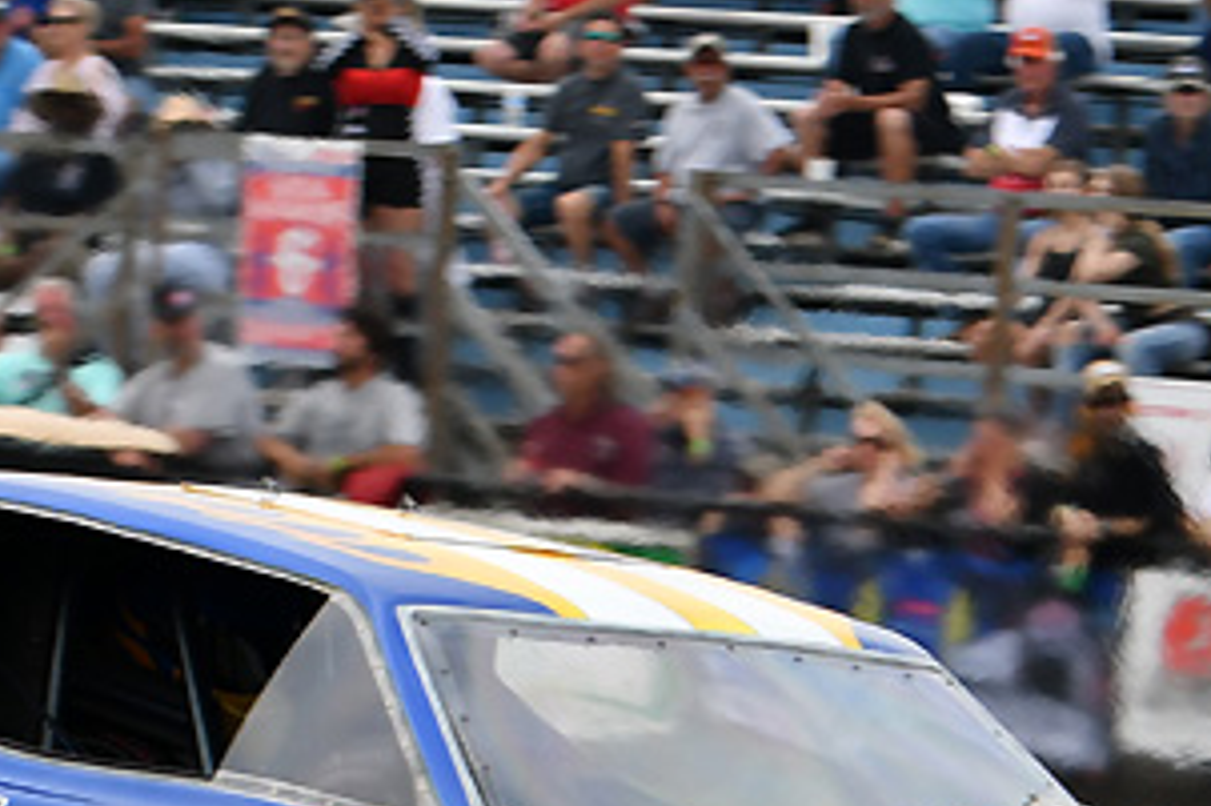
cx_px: 806
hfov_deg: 5.9
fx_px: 11699
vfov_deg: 3.9
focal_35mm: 348
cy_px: 948
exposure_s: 1/1000
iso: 160
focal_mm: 70
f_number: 5.6
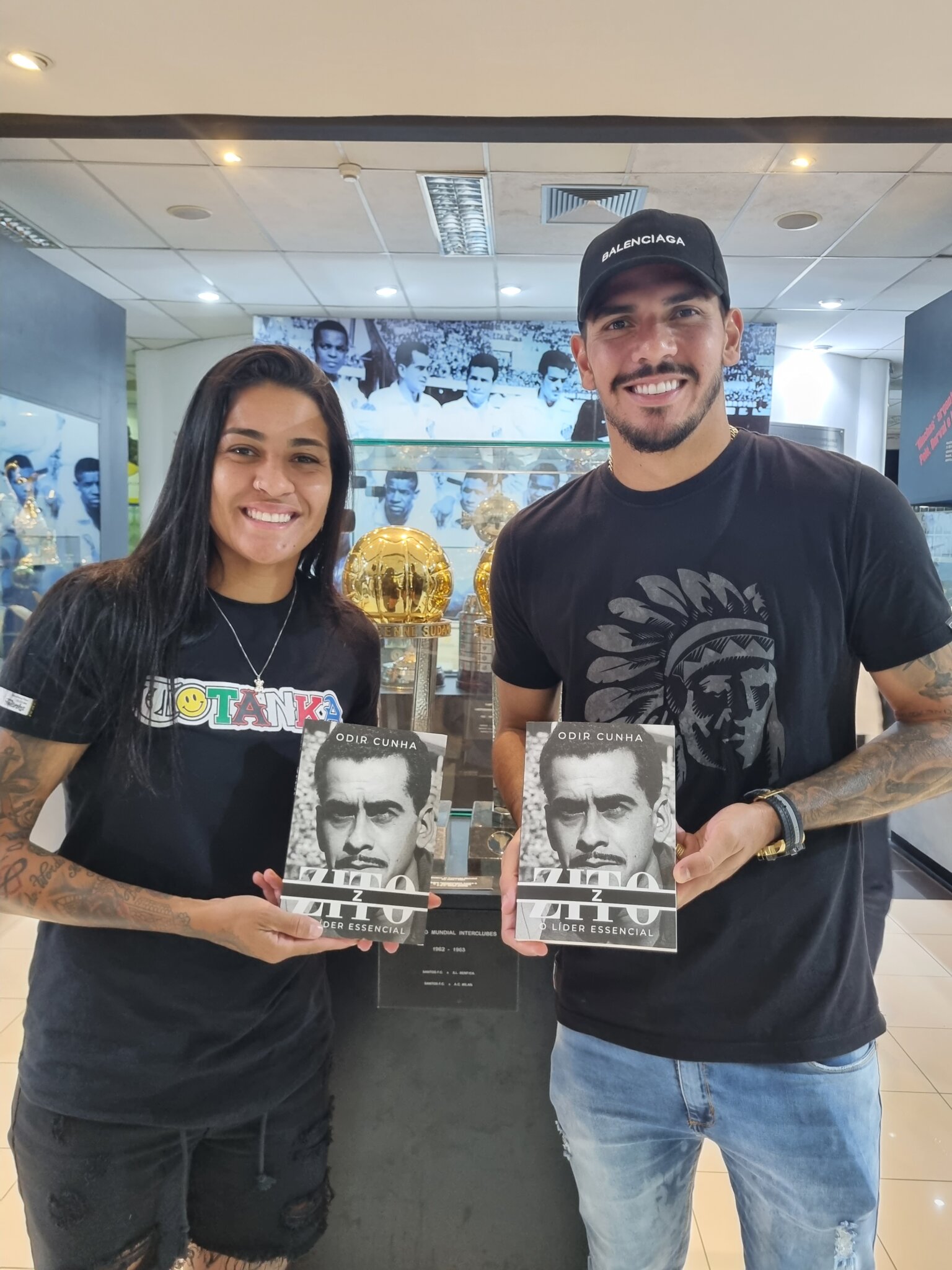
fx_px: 953
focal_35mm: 26
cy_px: 635
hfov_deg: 53.1
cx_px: 476
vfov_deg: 67.3
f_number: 1.8
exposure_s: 1/24
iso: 500
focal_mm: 5.4
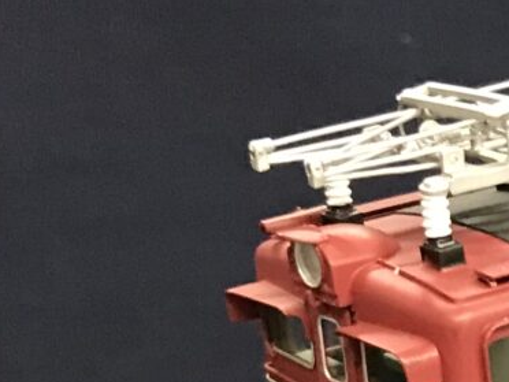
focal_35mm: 154
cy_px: 720
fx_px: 2264
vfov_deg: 9.1
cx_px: 904
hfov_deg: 11.9
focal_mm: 3.99
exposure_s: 1/17
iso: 64
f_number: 1.8
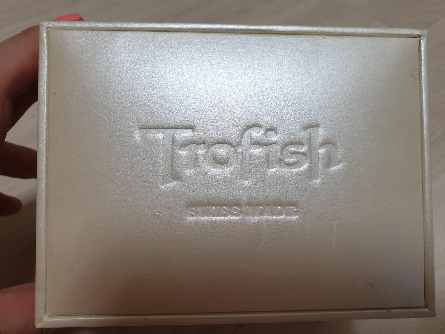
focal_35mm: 26
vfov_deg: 53.1
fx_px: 334
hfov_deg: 67.3
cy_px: 167
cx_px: 222
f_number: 2.4
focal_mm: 4.3
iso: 200
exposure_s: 1/60
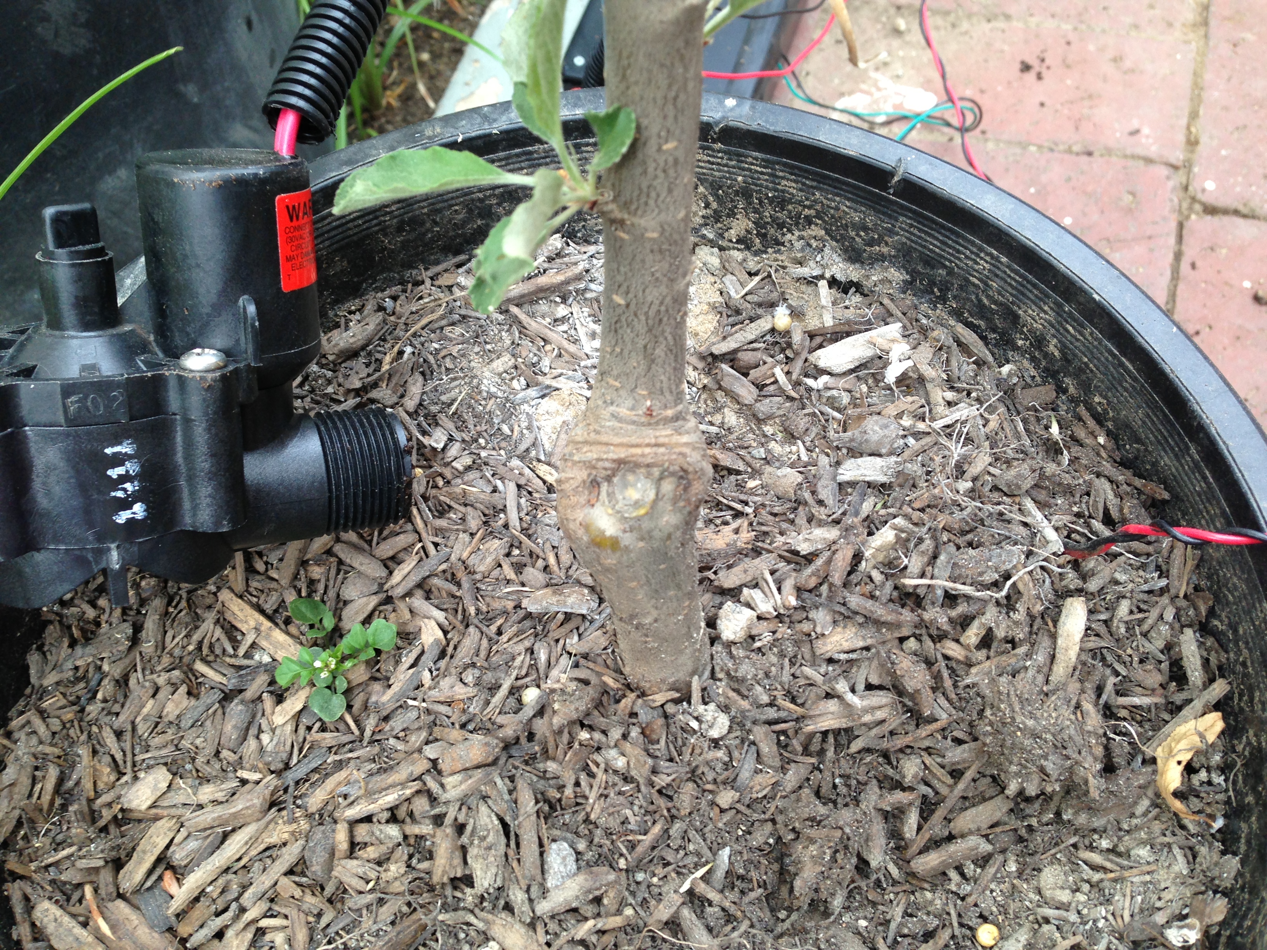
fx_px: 1208
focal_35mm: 33
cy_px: 475
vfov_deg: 42.9
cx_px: 634
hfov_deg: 55.4
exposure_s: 1/40
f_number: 2.4
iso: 64
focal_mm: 4.13
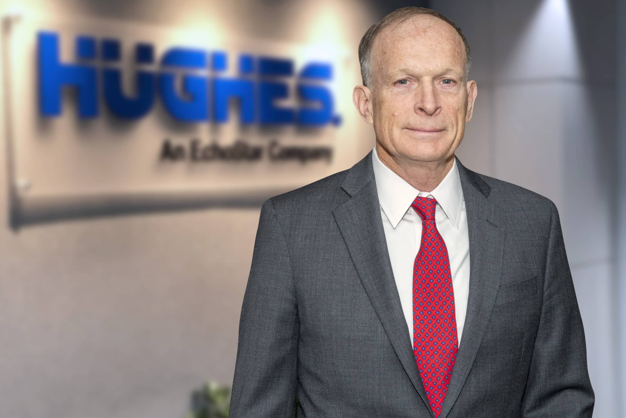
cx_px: 322
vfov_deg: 20.6
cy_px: 213
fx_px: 1148
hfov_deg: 30.5
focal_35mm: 66
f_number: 7.1
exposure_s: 1/60
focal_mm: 42
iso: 1000
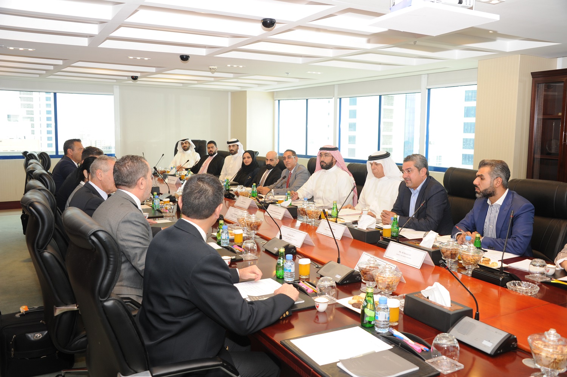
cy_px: 188
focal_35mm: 32
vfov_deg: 41.1
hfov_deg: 58.7
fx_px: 504
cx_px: 284
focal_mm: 32
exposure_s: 1/60
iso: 640
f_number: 6.3
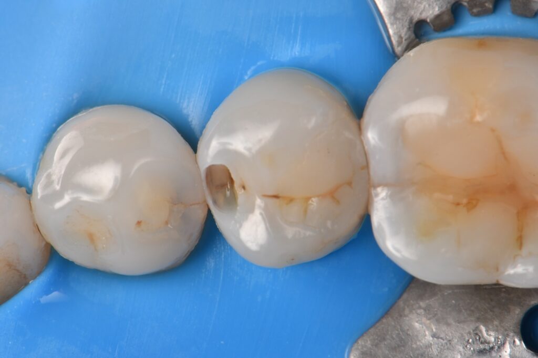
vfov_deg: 8.7
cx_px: 269
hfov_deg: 13.1
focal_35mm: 157
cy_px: 179
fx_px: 2345
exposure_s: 1/160
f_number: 32
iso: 200
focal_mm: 105
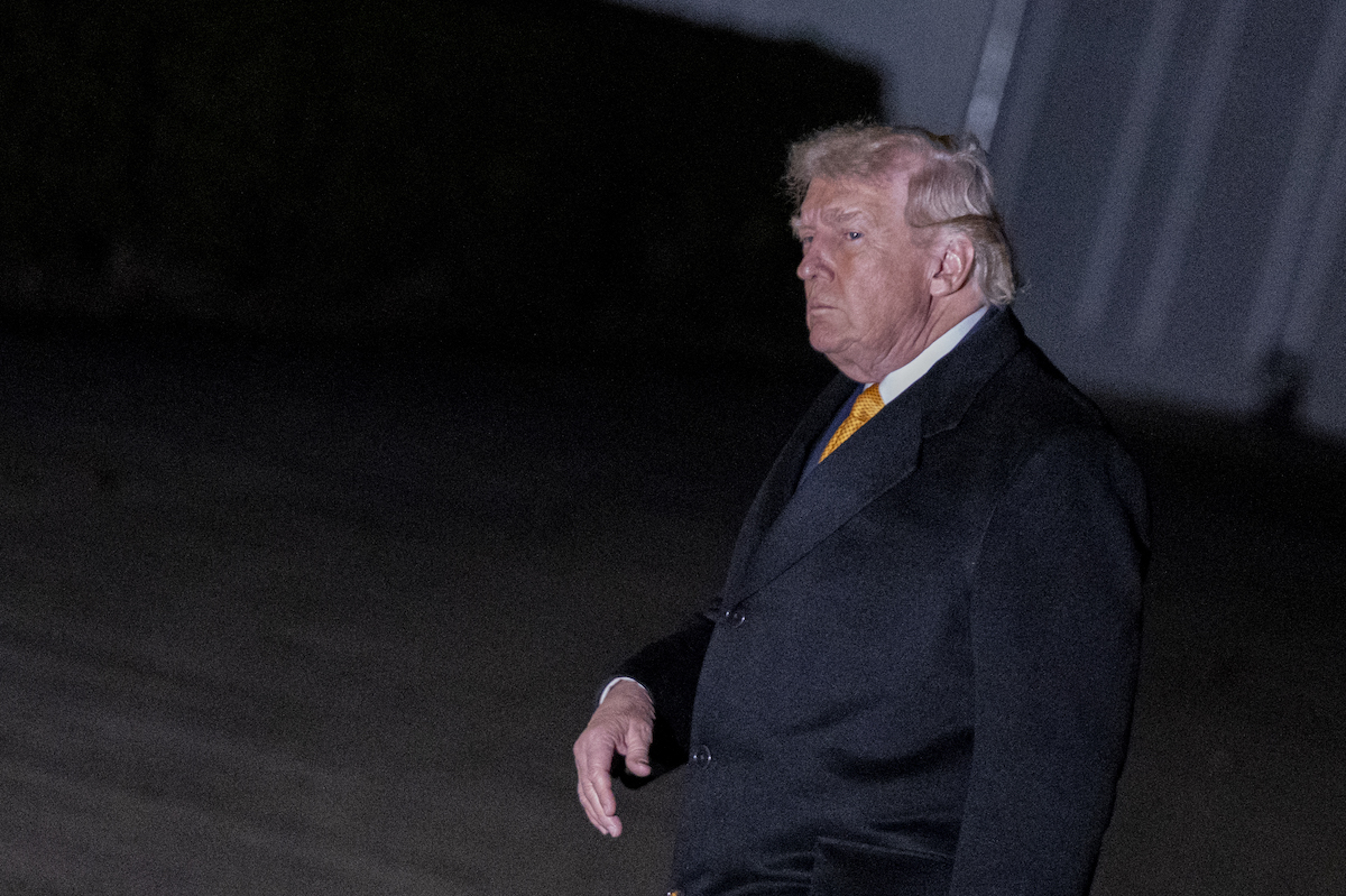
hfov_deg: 11.0
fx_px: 6988
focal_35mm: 187
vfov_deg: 7.3
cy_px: 448
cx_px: 673
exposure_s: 1/250
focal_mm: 125
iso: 12800
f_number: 2.8
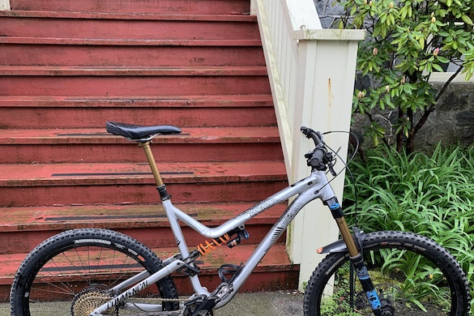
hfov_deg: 51.9
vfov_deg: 34.8
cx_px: 236
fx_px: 487
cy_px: 254
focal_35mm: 37
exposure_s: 1/121
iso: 50
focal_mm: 4.25
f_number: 1.8
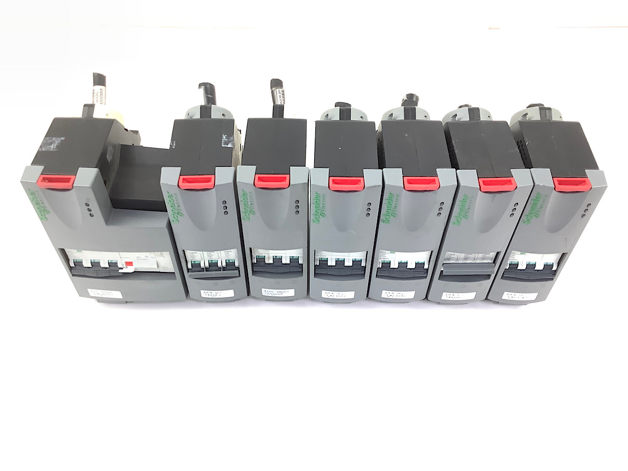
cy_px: 236
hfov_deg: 58.3
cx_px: 314
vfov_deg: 45.4
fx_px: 562
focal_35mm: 31
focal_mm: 3.3
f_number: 2.4
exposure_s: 1/50
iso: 160
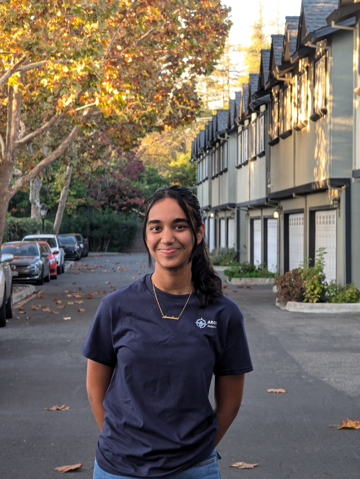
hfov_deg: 14.0
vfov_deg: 18.5
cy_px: 240
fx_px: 1466
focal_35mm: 106
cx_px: 180
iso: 340
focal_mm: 19
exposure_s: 1/108
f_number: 3.5
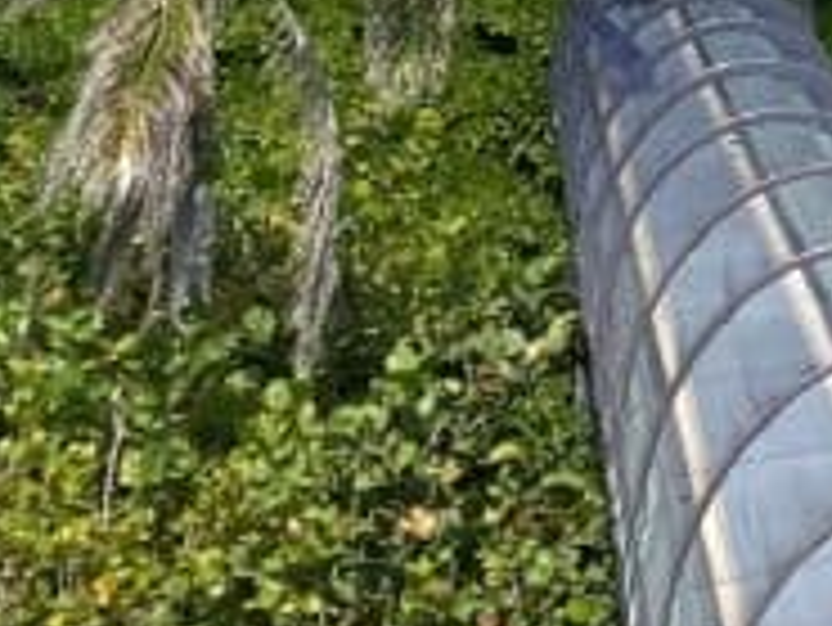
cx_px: 1772
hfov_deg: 11.9
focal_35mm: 144
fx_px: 3463
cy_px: -973
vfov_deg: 9.1
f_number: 1.8
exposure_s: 1/3300
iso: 32
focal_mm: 4.25
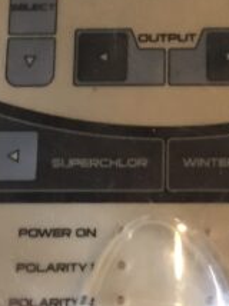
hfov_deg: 10.6
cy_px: -134
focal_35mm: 139
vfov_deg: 13.5
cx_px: 170
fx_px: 1229
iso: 320
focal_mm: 4.15
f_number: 2.2
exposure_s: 1/33
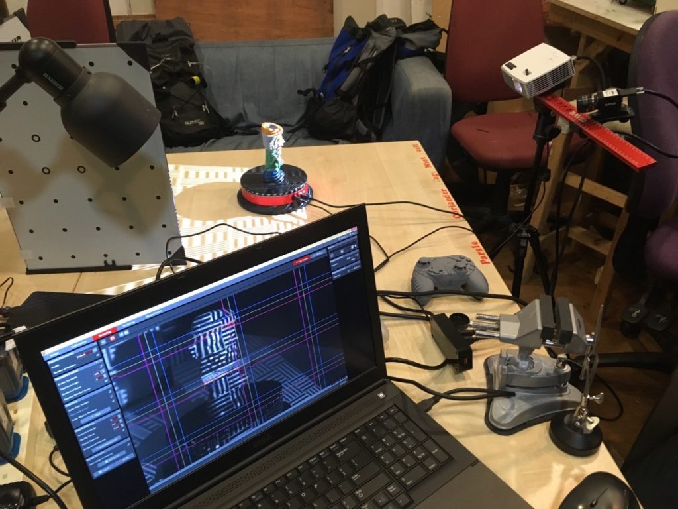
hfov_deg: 61.7
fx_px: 568
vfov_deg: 48.2
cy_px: 254
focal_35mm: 29
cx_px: 339
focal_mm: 4.15
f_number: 2.2
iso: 200
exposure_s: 1/33
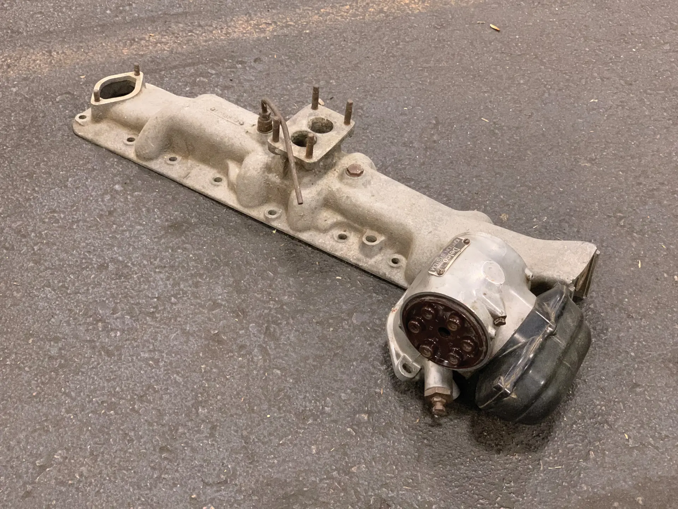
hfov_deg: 36.8
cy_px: 254
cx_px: 339
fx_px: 1018
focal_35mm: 52
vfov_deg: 28.0
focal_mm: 6
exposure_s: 1/60
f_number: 2.4
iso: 500
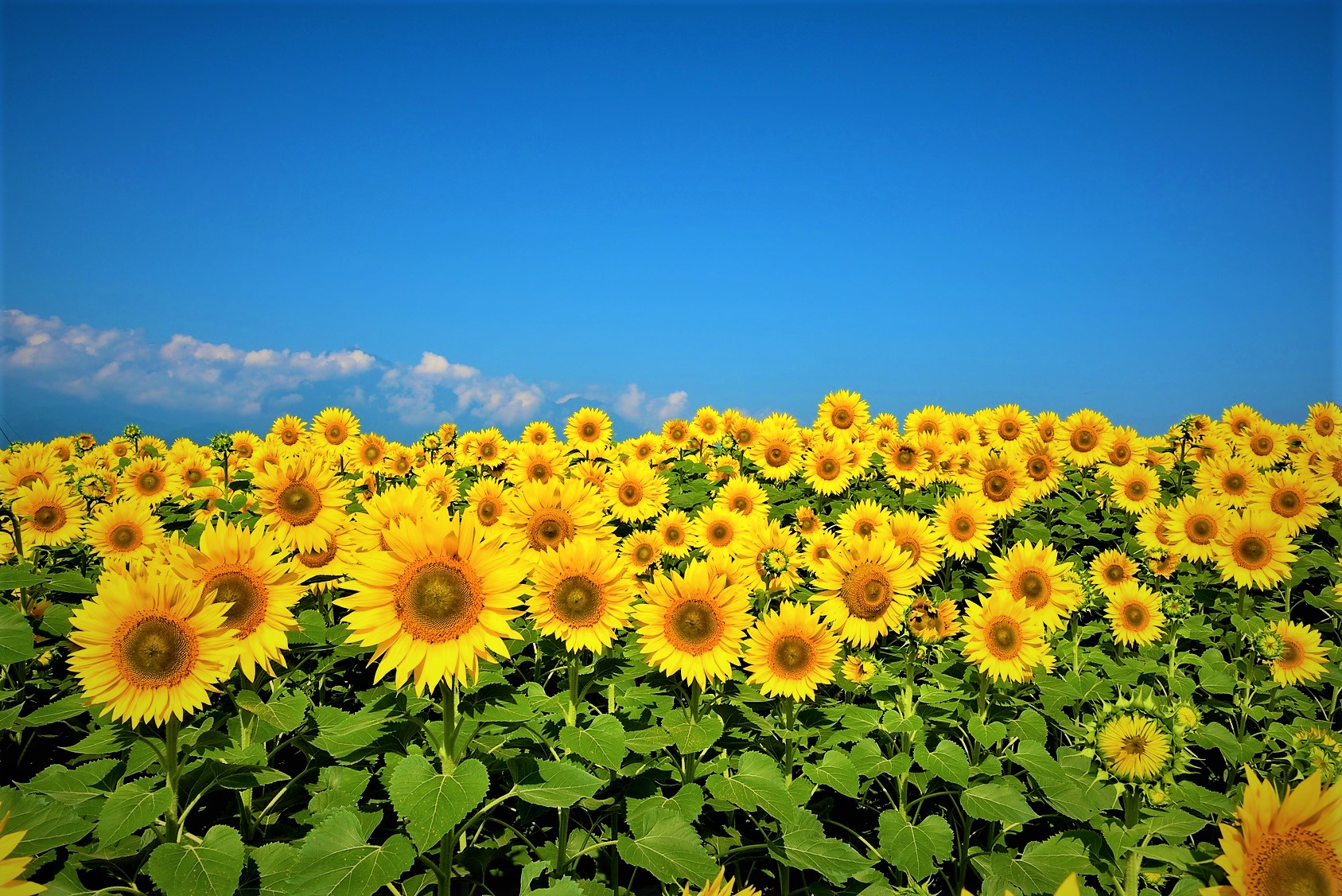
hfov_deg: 60.3
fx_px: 1156
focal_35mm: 31
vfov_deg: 42.4
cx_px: 671
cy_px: 448
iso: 100
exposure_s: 1/50
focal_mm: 31
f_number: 16
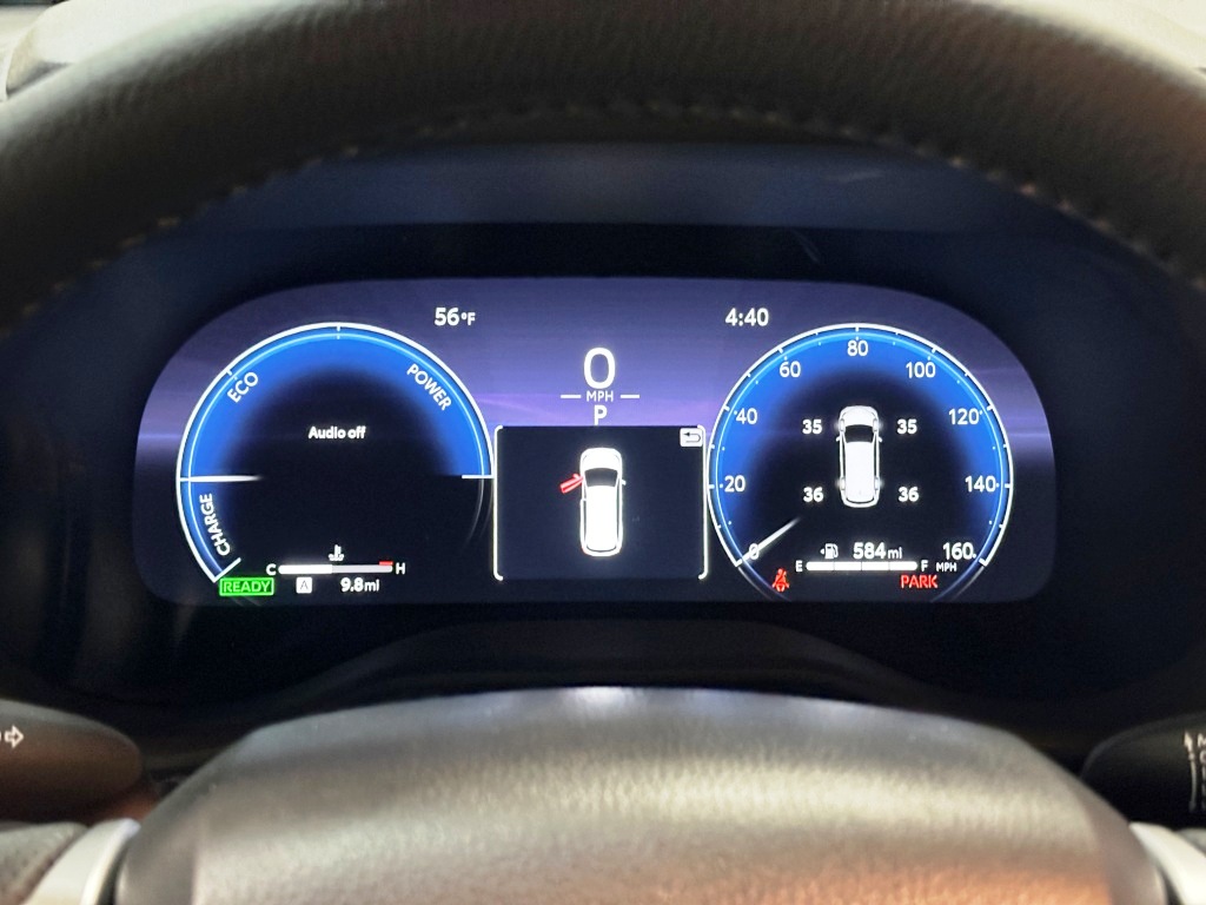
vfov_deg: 30.3
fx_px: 1672
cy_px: 452
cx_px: 603
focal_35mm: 48
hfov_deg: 39.7
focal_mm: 6.86
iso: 640
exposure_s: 1/30
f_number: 1.78
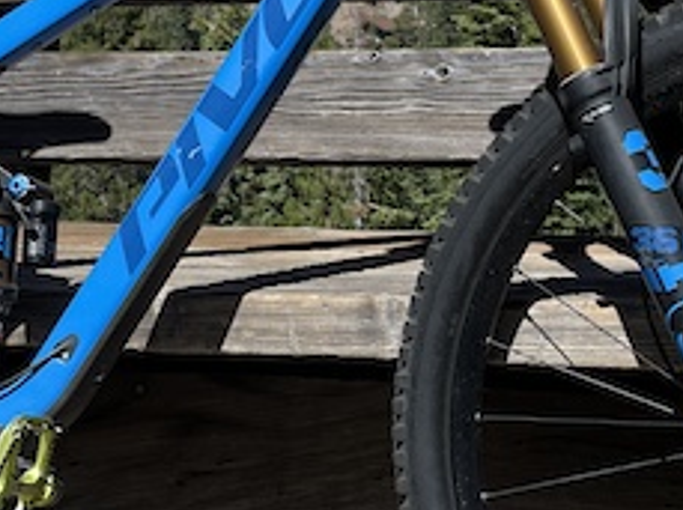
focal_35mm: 91
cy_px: 227
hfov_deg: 21.5
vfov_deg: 16.2
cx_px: 236
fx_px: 1793
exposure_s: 1/2618
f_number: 1.6
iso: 32
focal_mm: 4.2
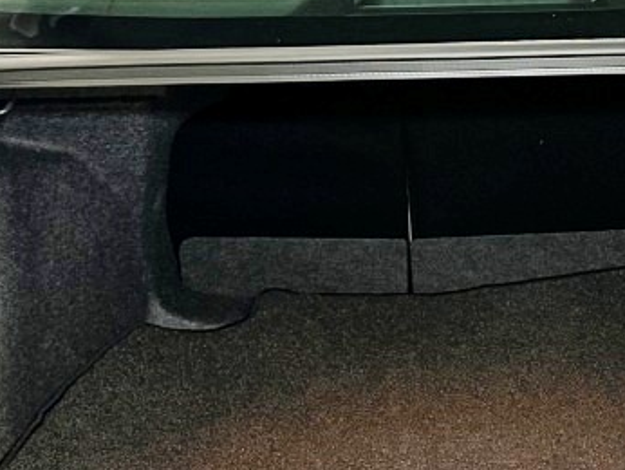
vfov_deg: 20.7
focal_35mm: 71
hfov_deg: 27.0
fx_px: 1283
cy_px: 289
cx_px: 480
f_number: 1.78
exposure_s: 1/30
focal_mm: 6.86
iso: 1000
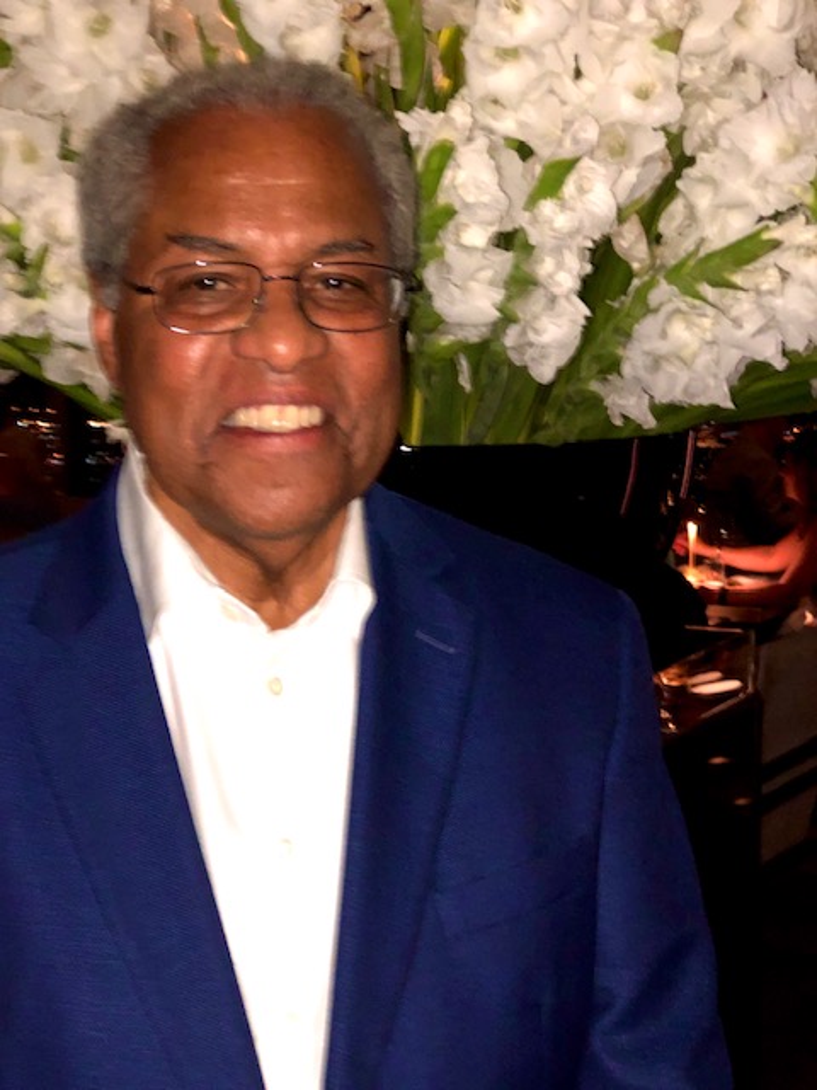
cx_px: 408
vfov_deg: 33.8
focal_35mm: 57
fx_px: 1794
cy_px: 545
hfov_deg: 25.7
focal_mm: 6.6
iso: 320
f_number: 2.8
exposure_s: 1/30
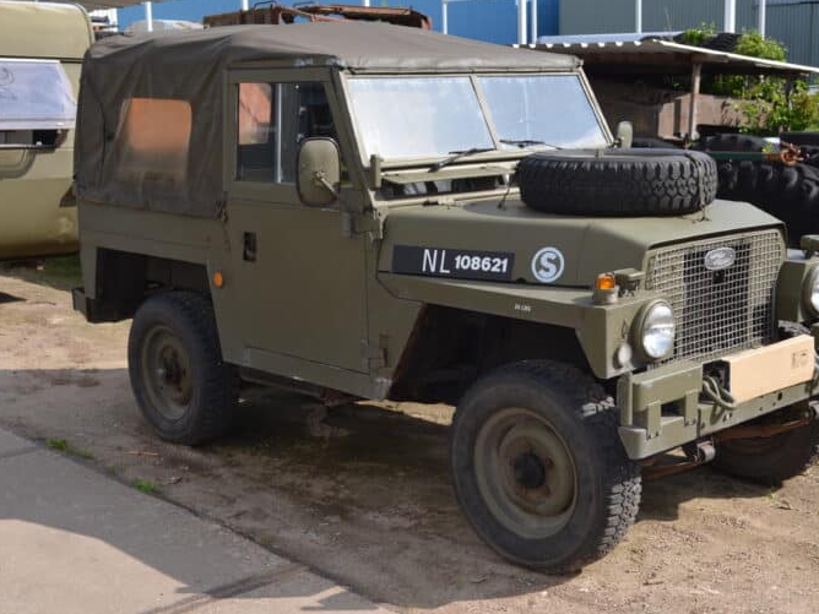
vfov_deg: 27.5
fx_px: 1254
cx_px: 457
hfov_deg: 36.1
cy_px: 307
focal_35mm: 53
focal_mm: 32
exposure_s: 1/200
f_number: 7.1
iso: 100
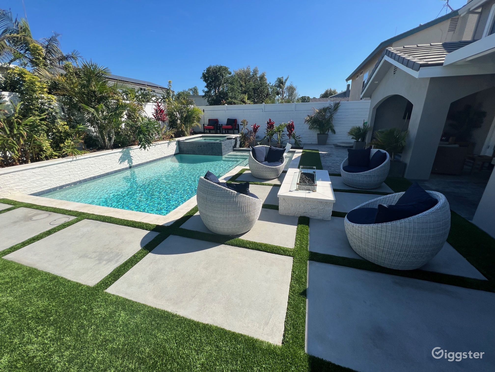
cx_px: 248
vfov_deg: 89.9
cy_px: 186
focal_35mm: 13
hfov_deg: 106.2
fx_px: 186
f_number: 1.8
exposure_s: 1/1597
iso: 32
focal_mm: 1.57
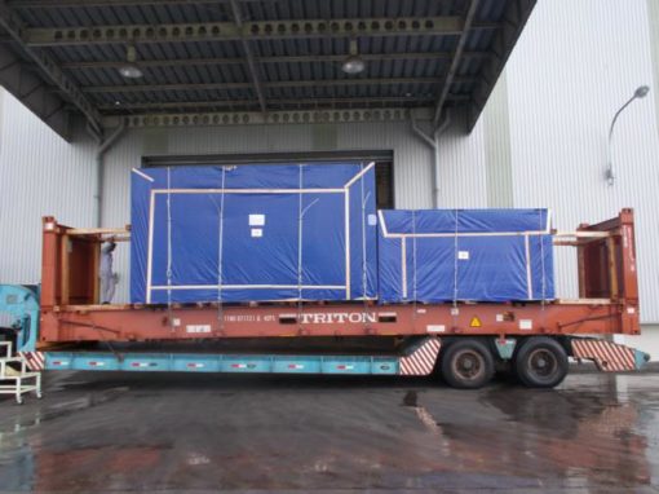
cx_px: 330
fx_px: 647
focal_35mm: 34
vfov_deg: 41.8
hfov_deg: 54.0
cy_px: 247
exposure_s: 1/40
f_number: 3.6
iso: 80
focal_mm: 6
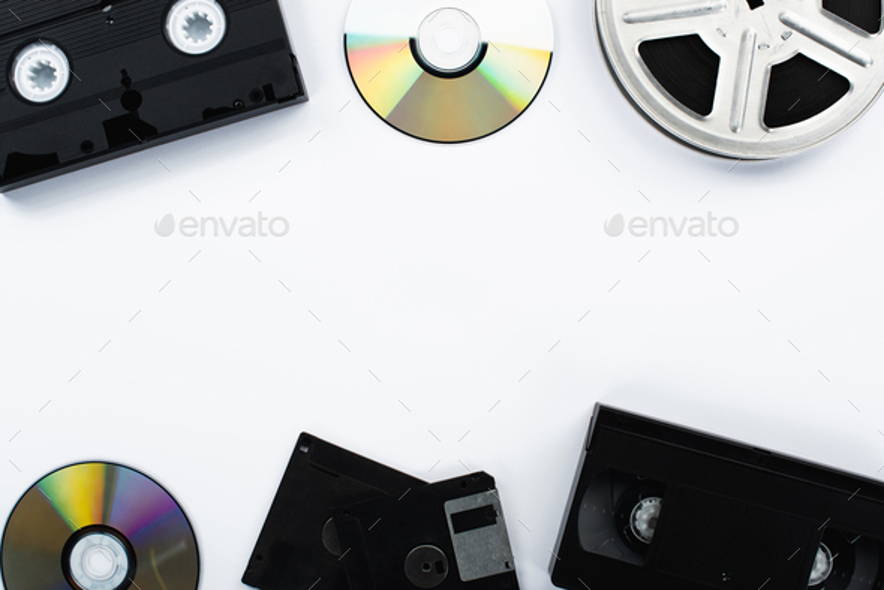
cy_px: 295
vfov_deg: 27.0
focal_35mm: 50
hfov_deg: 39.6
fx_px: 1228
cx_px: 442
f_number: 9
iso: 100
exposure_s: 1/160
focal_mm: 50
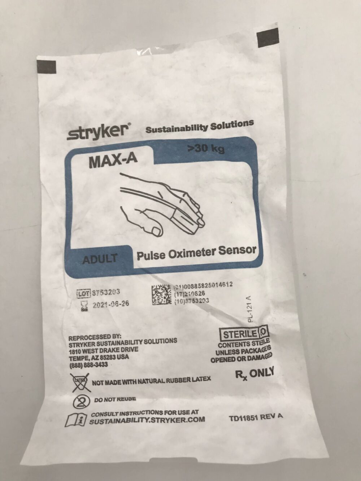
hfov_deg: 49.8
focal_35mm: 28
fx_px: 389
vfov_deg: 63.4
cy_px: 240
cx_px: 180
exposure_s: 1/60
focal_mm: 3.99
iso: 32
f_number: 1.8
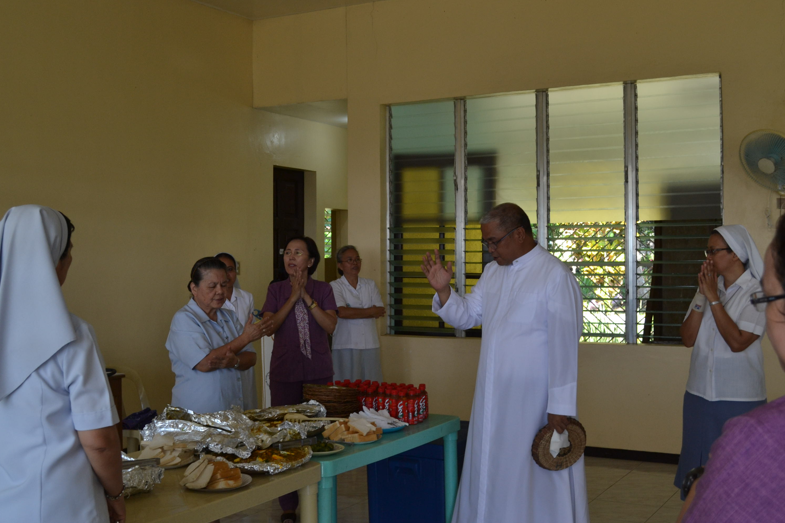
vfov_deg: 29.9
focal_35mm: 45
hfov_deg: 43.5
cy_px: 250
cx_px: 353
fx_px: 981
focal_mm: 26
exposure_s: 1/125
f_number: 5.6
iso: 360
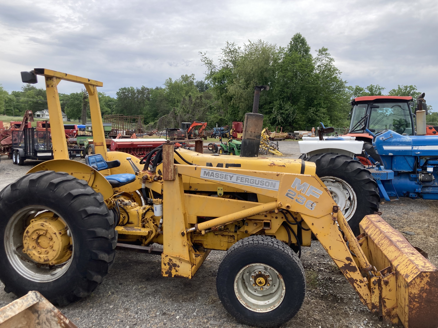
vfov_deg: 49.7
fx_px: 354
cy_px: 164
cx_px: 219
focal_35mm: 28
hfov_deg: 63.4
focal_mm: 3.99
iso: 20
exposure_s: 1/941
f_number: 1.8
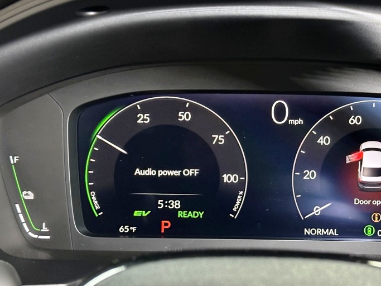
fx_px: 792
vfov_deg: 20.4
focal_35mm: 72
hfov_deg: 26.8
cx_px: 274
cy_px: 163
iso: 640
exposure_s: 1/30
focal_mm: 6.86
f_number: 1.78
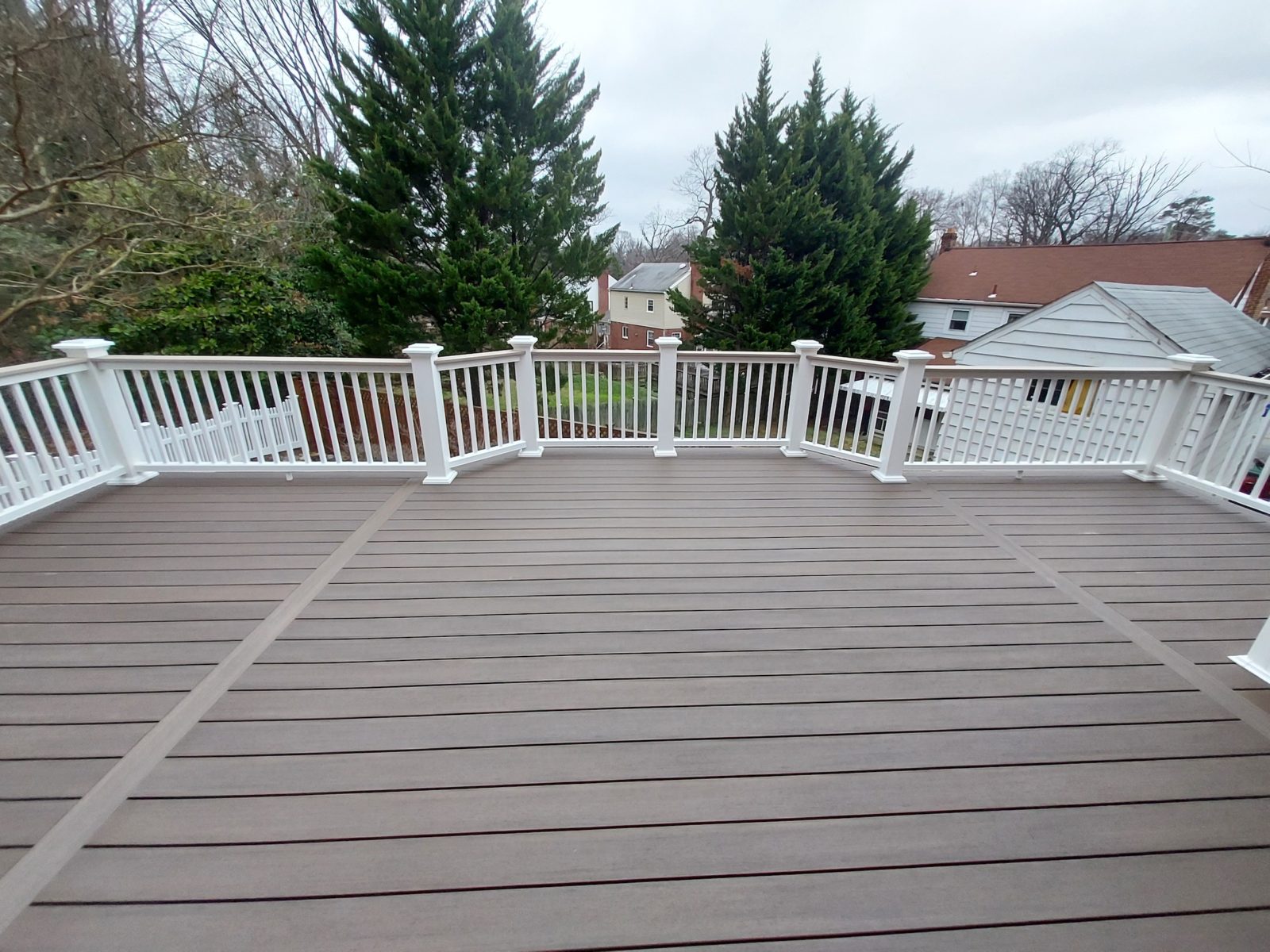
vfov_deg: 89.9
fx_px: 477
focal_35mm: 13
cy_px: 476
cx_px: 635
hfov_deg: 106.2
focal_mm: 1.42
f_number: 2.2
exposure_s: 1/120
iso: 80
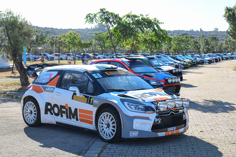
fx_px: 406
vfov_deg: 21.9
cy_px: 78
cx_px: 118
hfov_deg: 32.4
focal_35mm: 62
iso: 400
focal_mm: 62
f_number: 9
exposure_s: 1/200
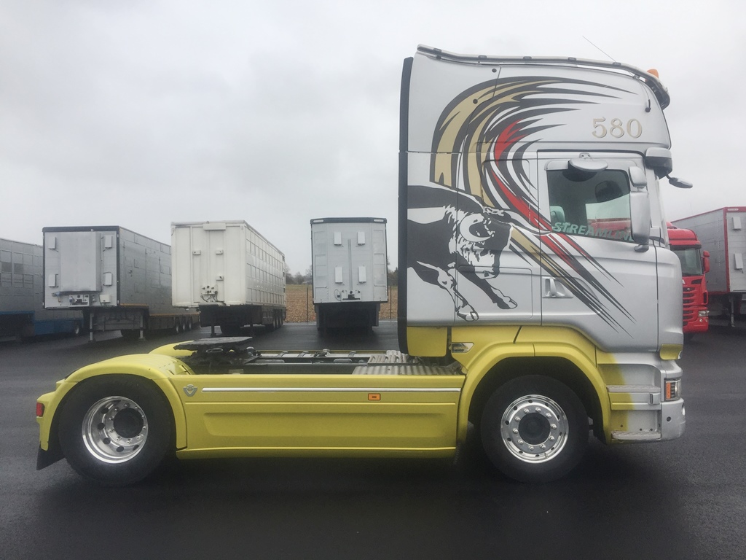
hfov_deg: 61.7
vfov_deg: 48.2
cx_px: 373
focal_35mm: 29
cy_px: 280
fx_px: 625
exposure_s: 1/608
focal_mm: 4.15
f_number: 2.2
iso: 32
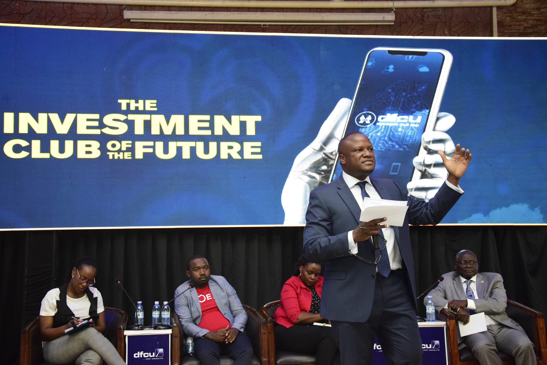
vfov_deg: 28.1
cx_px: 274
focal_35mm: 48
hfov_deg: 41.1
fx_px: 729
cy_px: 182
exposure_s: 1/200
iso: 3200
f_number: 4.2
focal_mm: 32
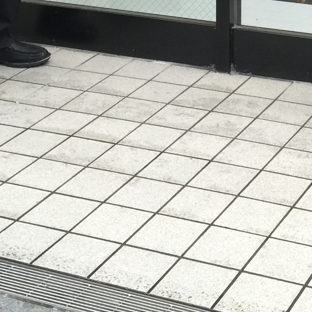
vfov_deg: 16.6
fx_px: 989
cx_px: 279
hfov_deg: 17.7
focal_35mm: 97
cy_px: -129
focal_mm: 4.15
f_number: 2.2
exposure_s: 1/40
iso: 32
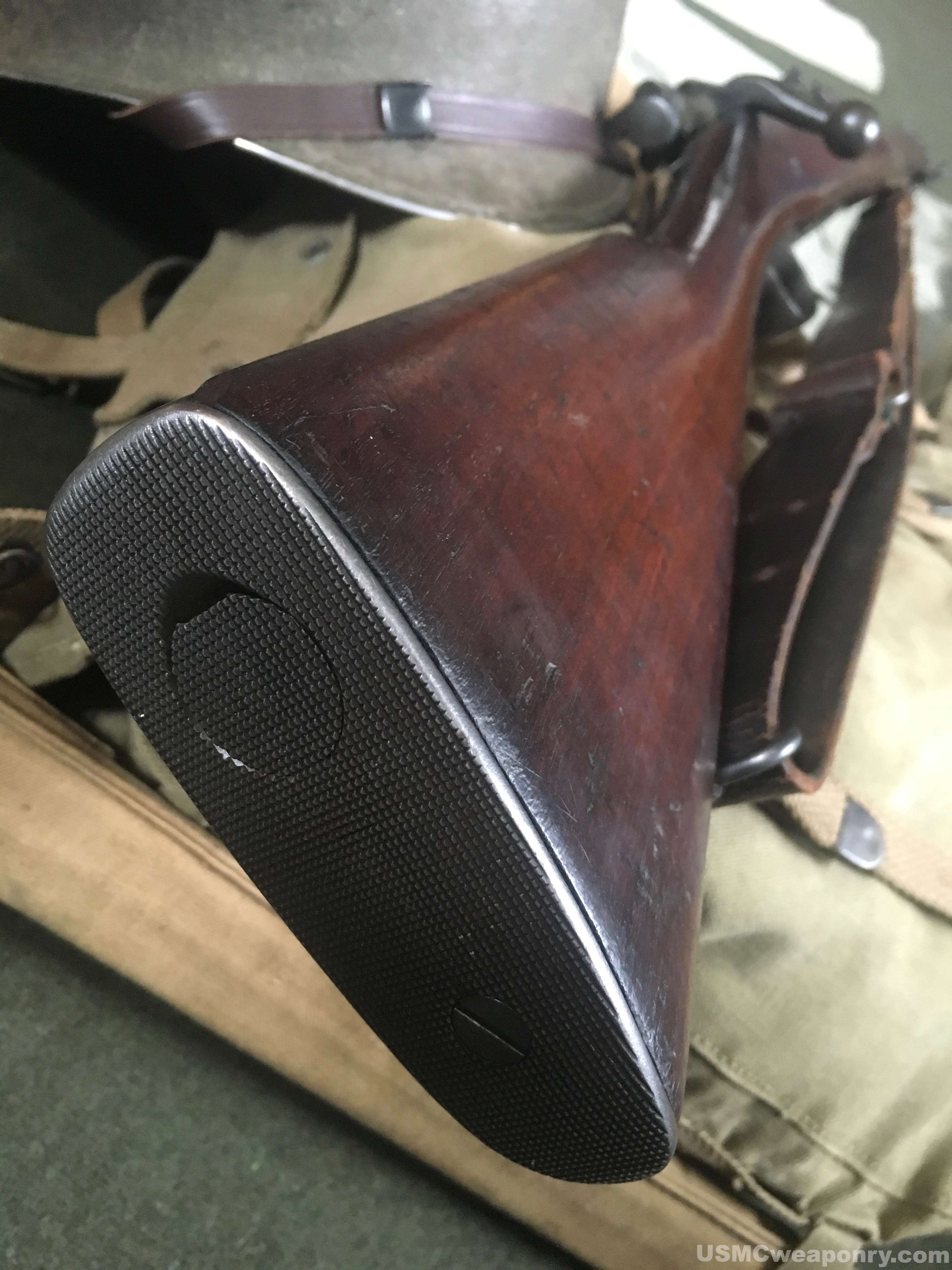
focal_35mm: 29
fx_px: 1063
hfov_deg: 48.2
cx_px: 476
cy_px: 635
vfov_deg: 61.7
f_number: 2.2
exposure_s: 1/15
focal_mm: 4.15
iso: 200
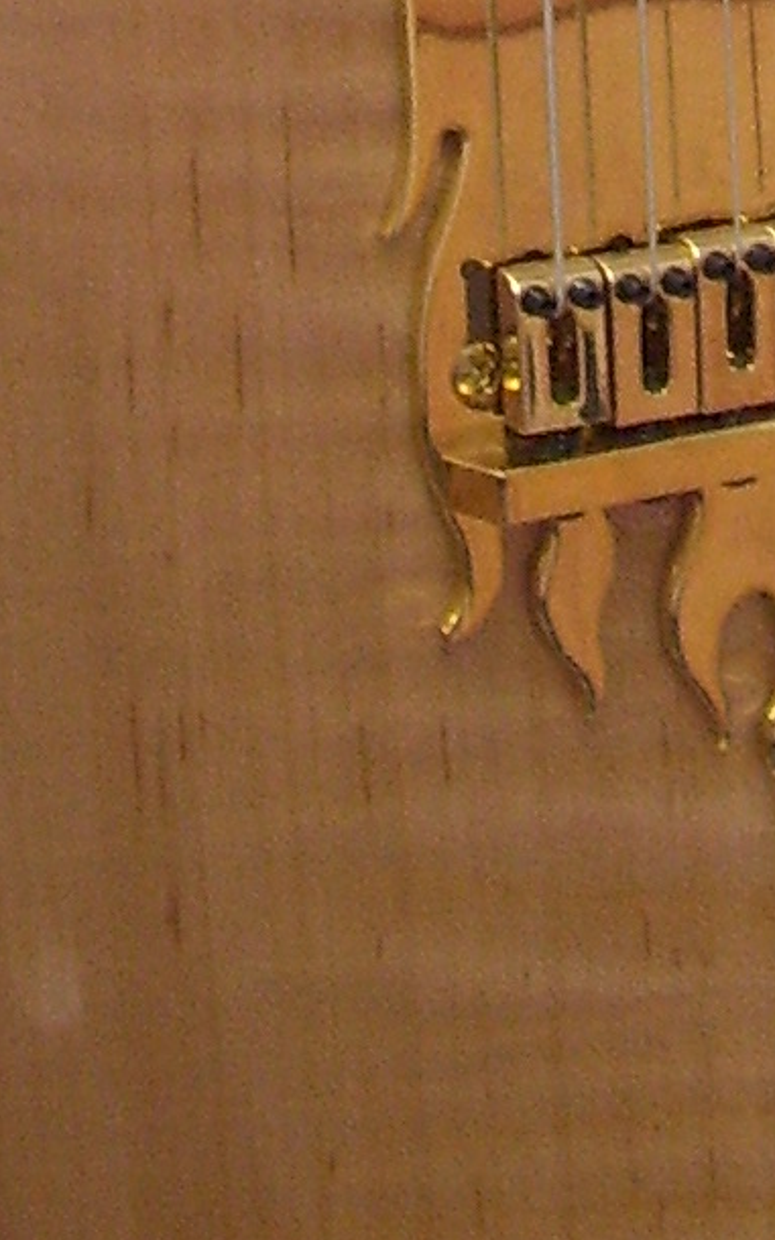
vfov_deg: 12.6
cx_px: 576
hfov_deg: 8.6
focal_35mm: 152
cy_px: -931
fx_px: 5139
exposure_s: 1/30
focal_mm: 5.6
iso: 160
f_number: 2.7
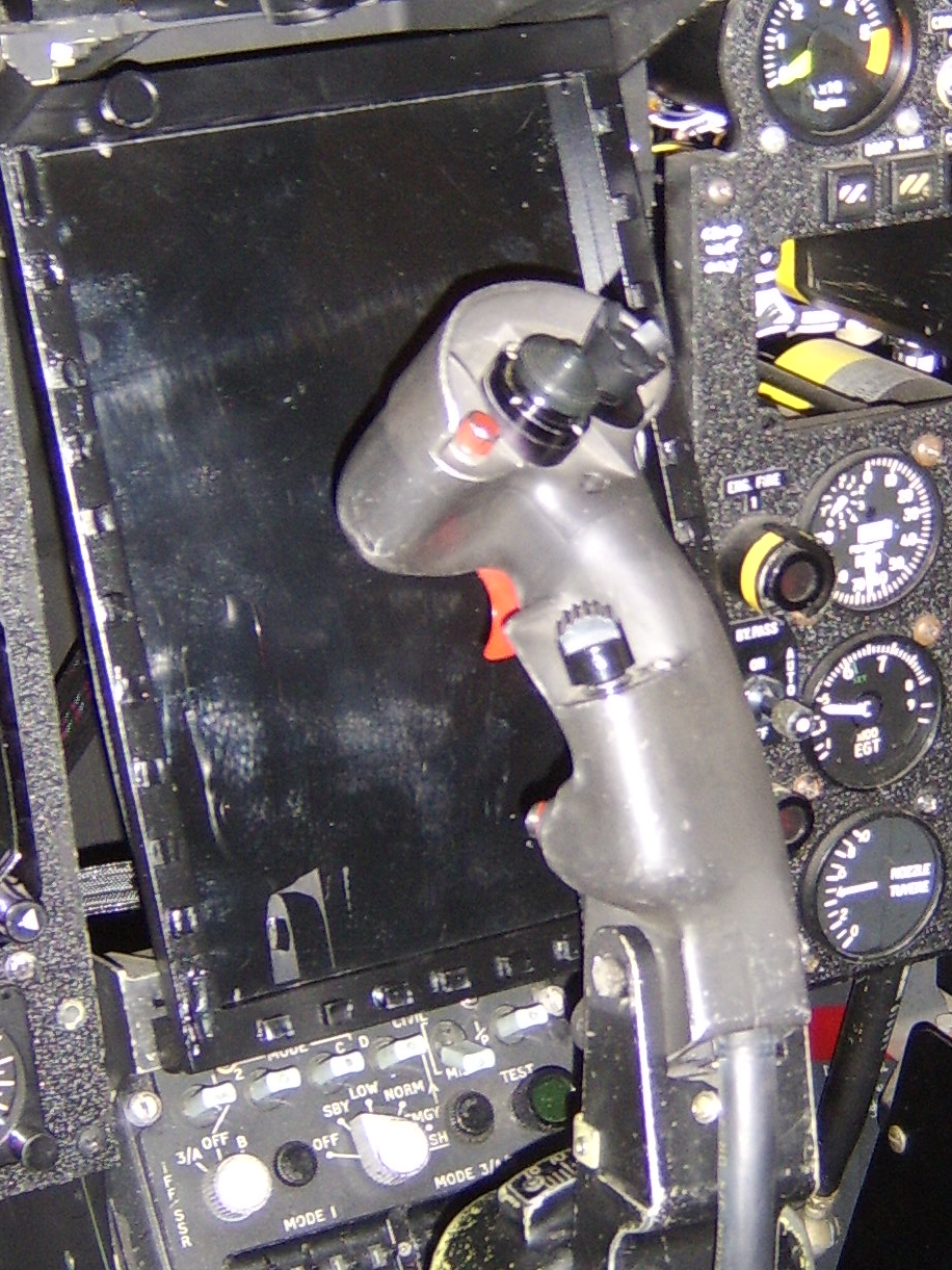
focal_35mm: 78
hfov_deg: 18.8
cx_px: 705
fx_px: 2860
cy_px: 554
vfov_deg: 25.0
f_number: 2.7
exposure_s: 1/30
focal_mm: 8.13
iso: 141
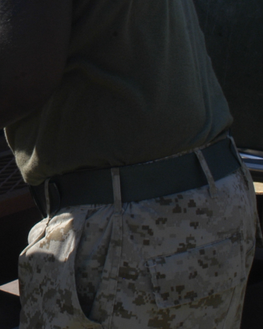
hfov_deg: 11.0
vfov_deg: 13.8
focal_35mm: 138
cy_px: 3
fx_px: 1343
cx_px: -61
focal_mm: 28
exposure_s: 1/100
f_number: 14
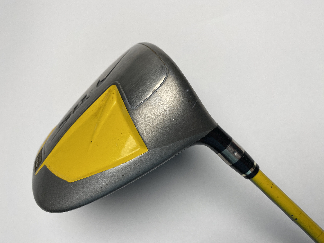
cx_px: 162
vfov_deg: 53.1
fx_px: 243
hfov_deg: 67.3
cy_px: 122
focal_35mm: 26
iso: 32
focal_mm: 4.25
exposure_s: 1/368
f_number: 1.8
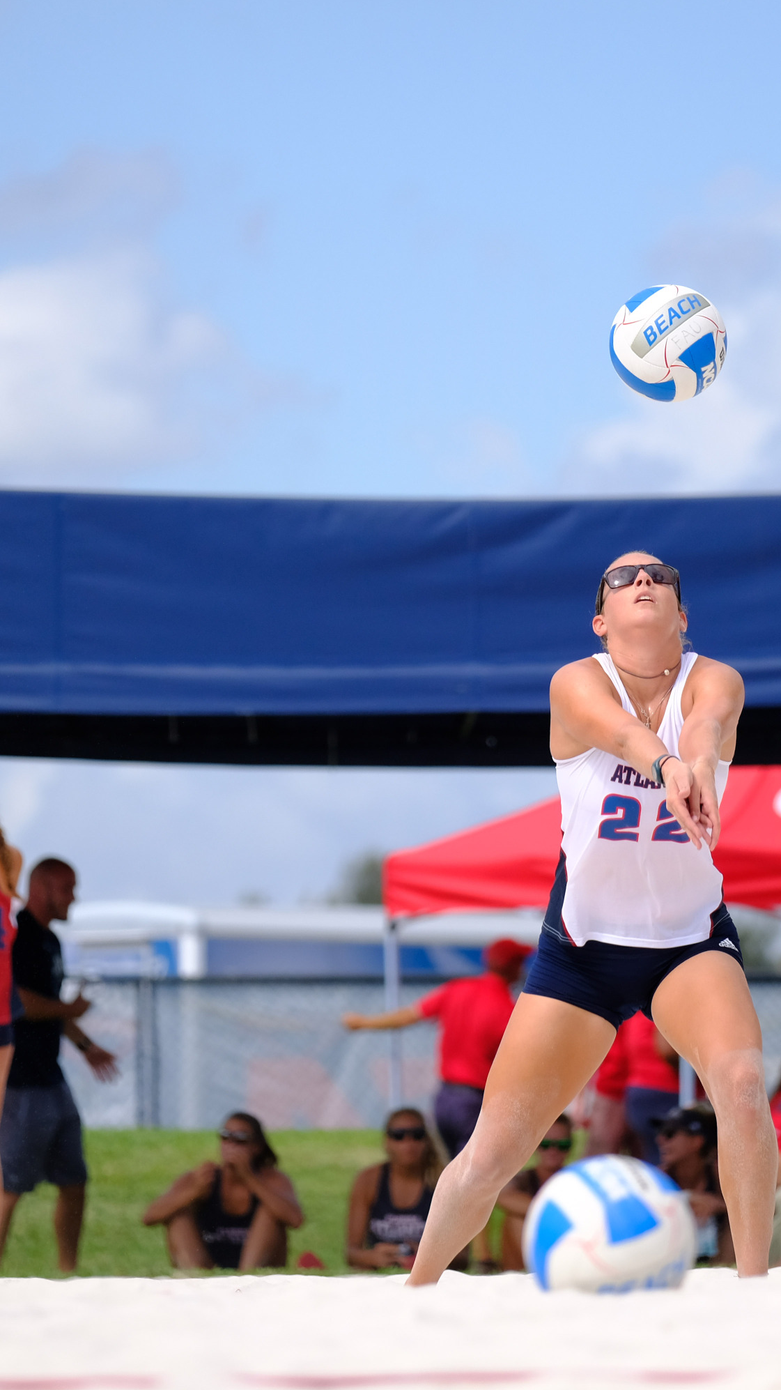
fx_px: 12191
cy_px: 694
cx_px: 482
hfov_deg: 3.7
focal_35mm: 331
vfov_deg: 6.5
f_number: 2.8
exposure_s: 1/3800
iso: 320
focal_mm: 140
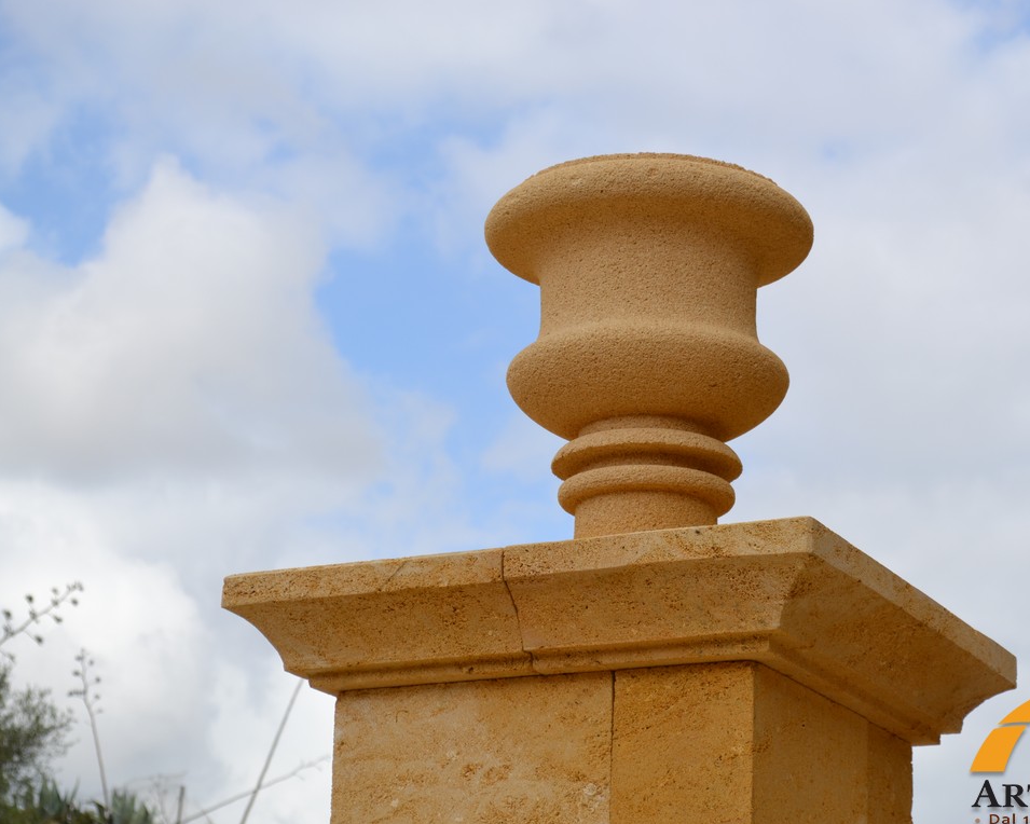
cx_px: 643
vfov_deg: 16.7
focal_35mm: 92
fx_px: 2805
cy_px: 429
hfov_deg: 20.8
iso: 100
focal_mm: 52
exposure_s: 1/320
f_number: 9
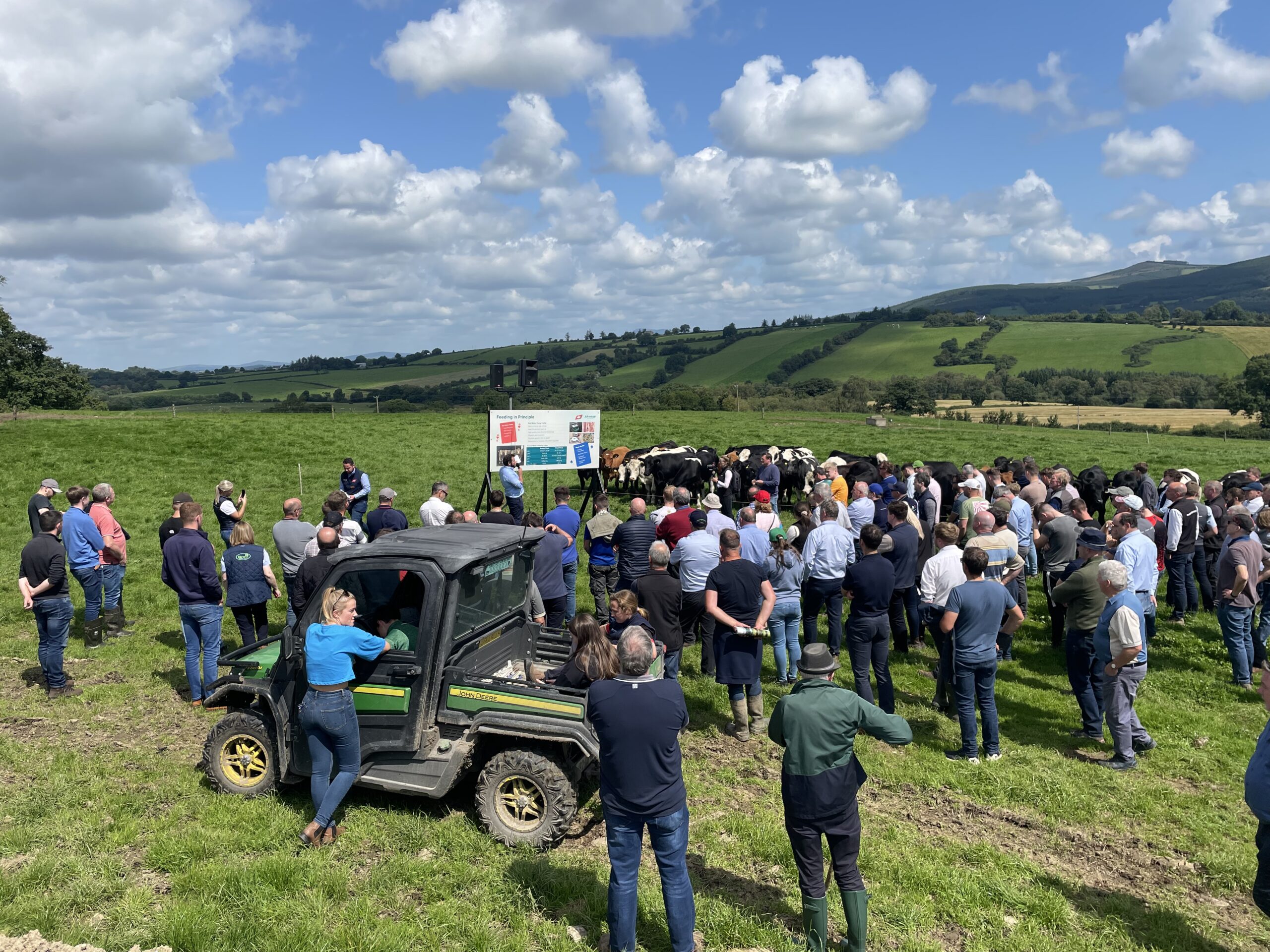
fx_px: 954
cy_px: 476
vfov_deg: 53.1
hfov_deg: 67.3
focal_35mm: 26
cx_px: 635
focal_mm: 4.2
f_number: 1.6
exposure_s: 1/4132
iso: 32
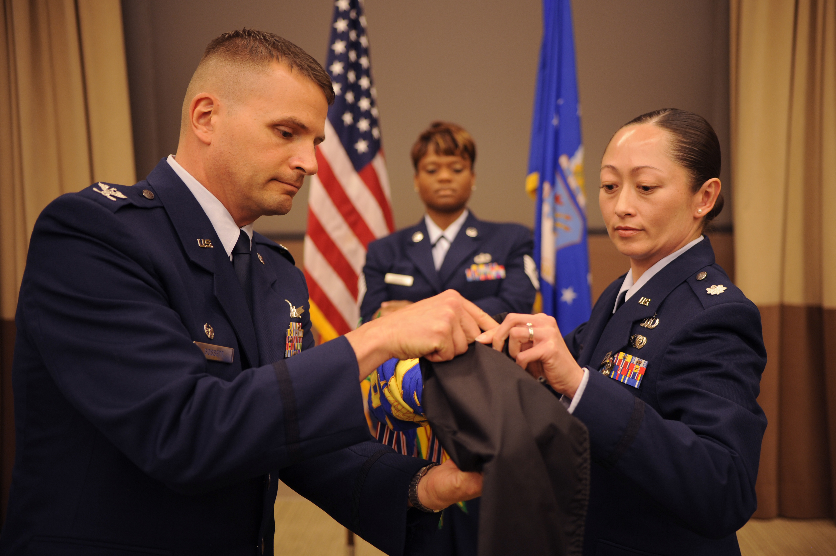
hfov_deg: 50.7
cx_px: 418
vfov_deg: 35.0
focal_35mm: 38
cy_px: 278
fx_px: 882
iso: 500
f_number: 2.8
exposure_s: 1/80
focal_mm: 38
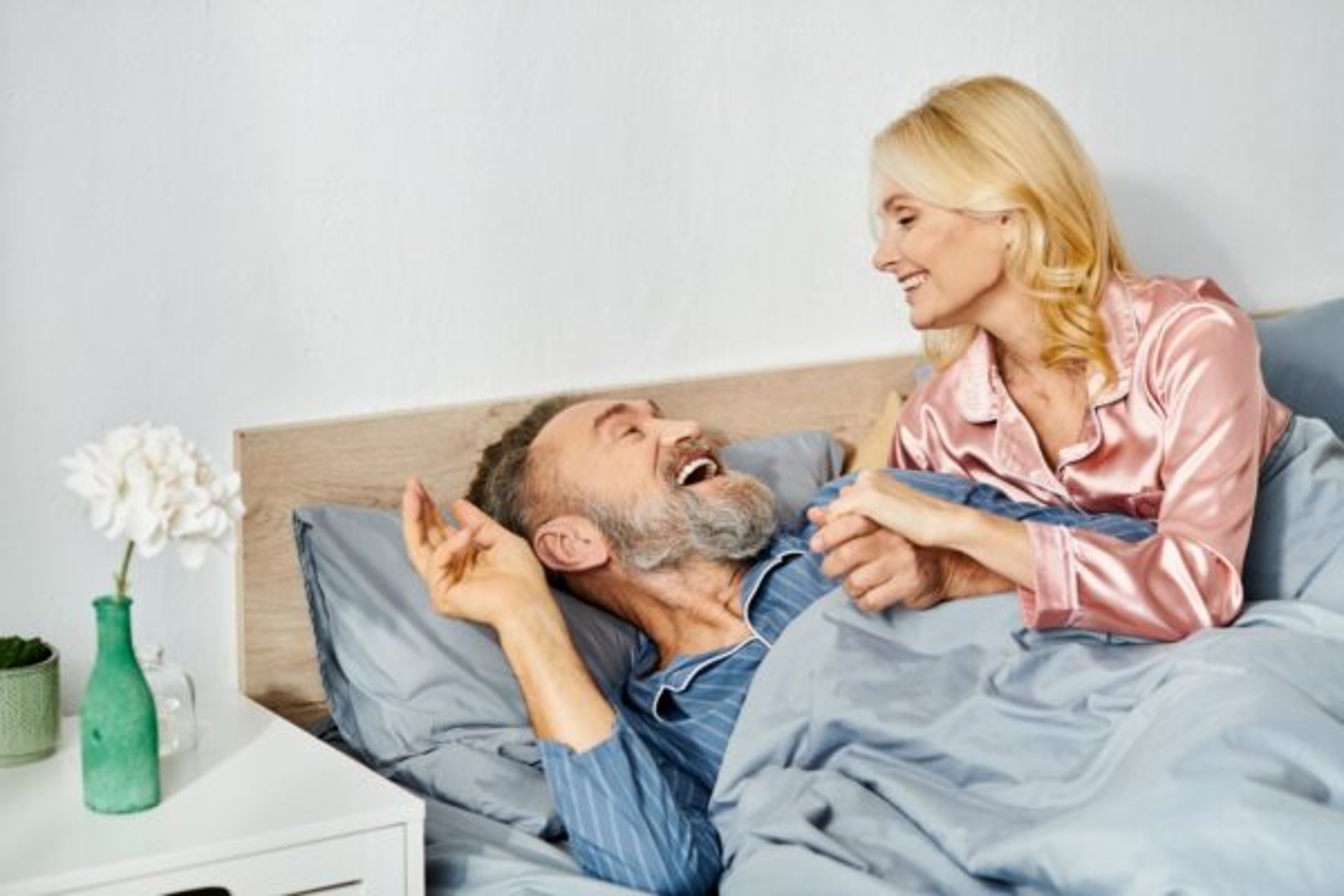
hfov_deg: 23.9
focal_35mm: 85
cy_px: 448
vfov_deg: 16.1
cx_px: 672
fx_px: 3173
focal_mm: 85
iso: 250
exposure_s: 1/200
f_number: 2.8
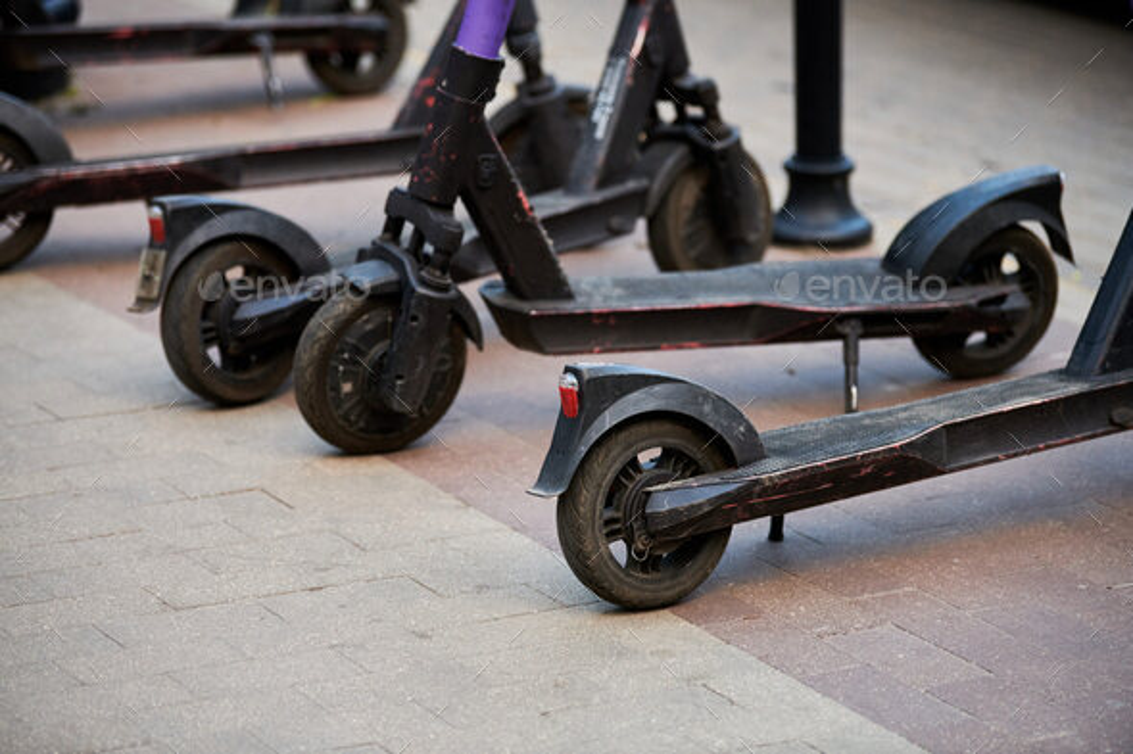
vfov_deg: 10.5
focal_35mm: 130
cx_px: 566
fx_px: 4090
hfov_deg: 15.8
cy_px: 377
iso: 800
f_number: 2.8
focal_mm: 130
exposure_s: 1/640
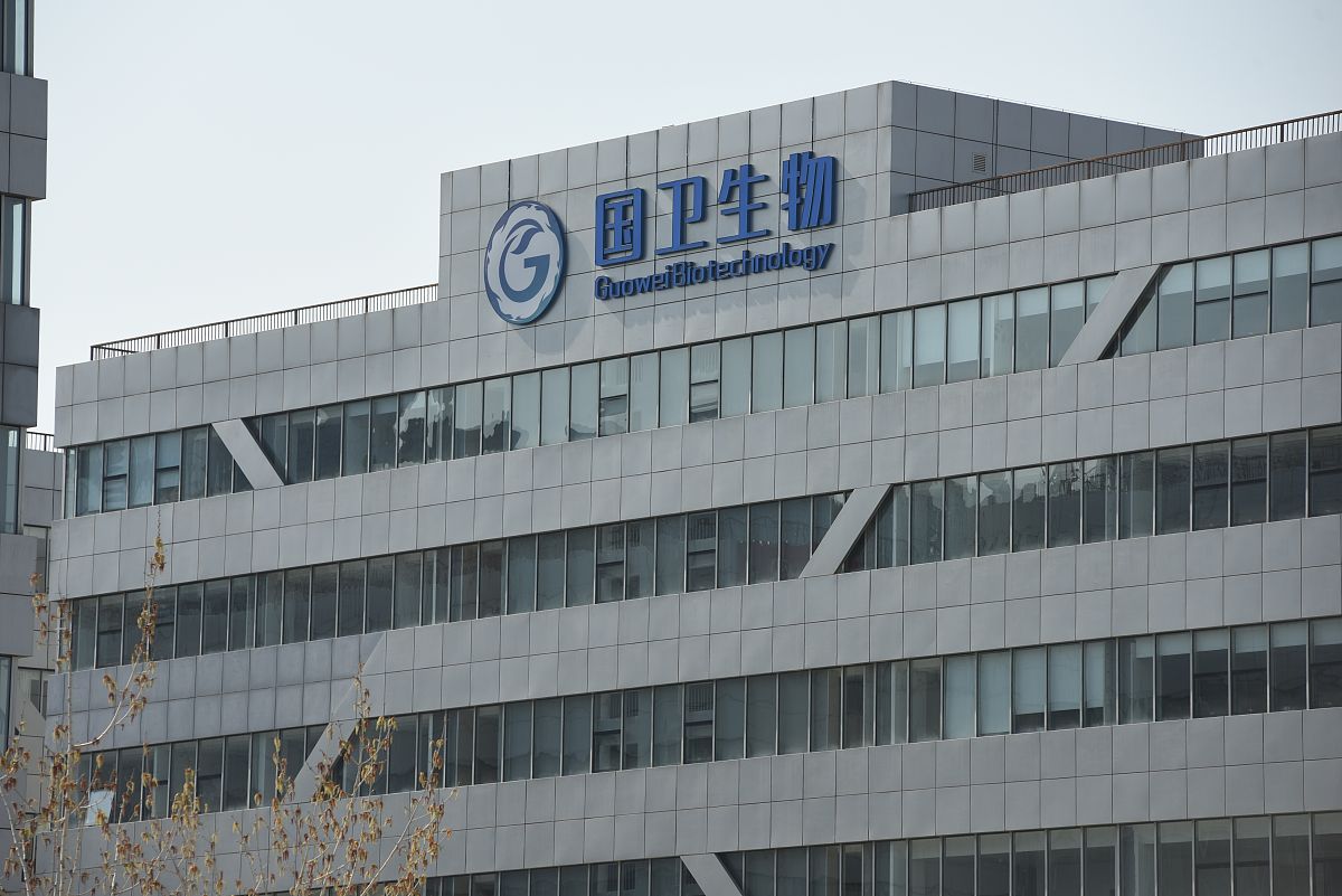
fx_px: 6899
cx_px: 671
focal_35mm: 185
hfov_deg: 11.1
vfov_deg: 7.4
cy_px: 448
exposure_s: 1/640
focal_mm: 185
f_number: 8
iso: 125
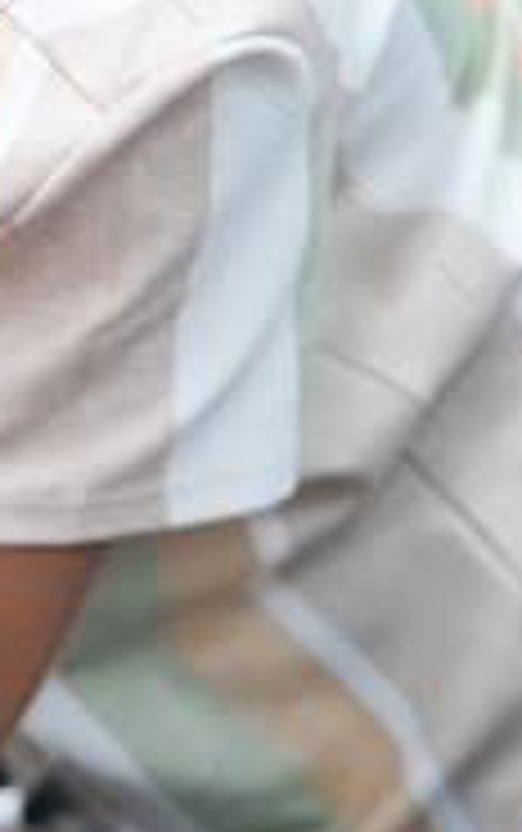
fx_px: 2725
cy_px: 124
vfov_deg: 17.2
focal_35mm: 120
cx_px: -603
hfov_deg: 10.0
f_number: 2
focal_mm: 37
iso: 2500
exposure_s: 1/386
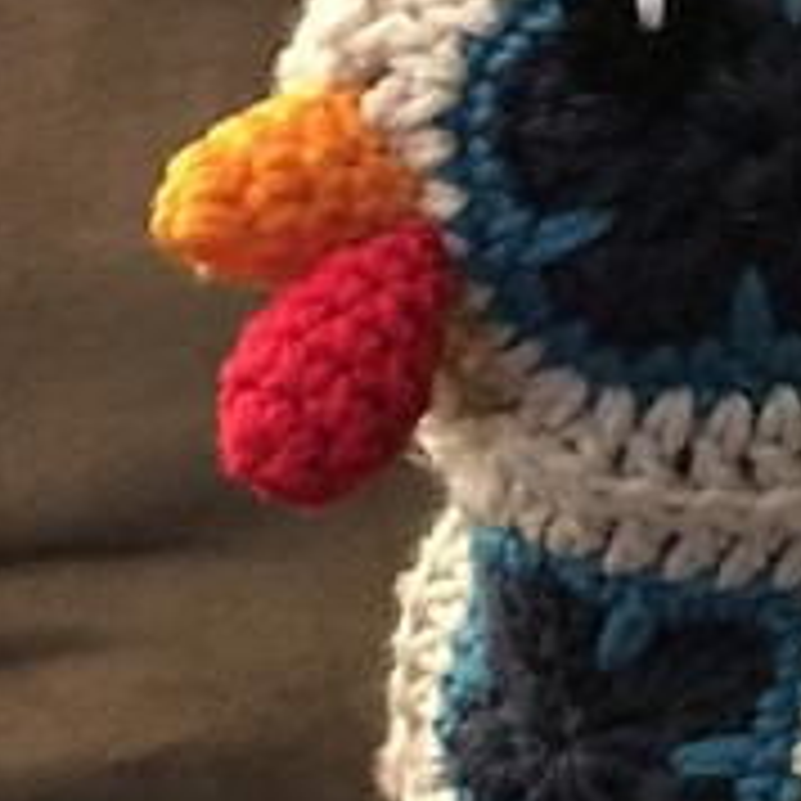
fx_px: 2409
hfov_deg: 18.1
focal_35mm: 92
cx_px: 900
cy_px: 454
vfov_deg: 18.9
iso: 200
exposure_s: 1/4
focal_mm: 4.15
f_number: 2.2
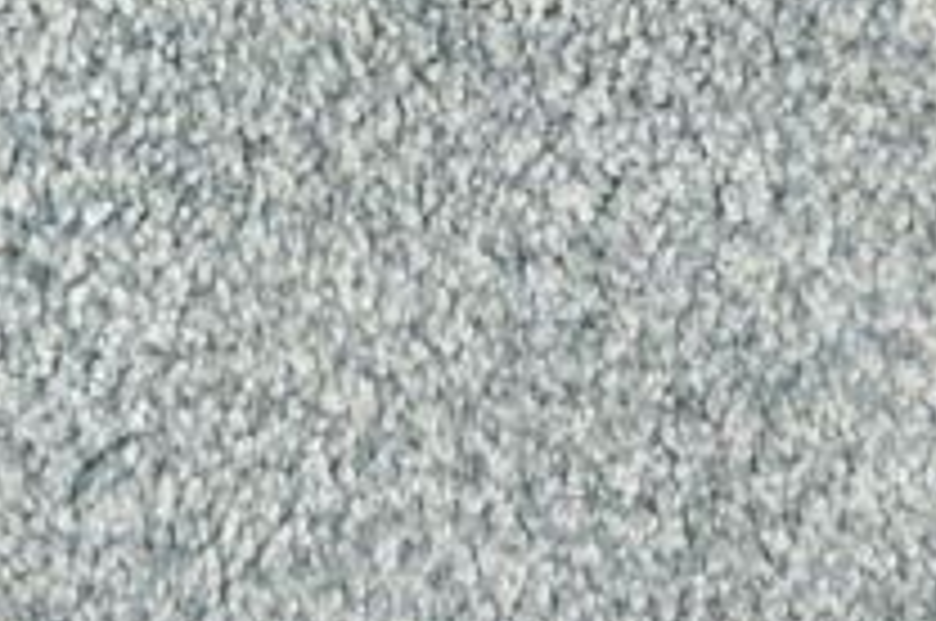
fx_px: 5997
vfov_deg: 5.6
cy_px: -1150
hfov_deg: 8.9
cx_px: 238
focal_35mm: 231
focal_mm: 26
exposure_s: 1/125
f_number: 5.6
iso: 400
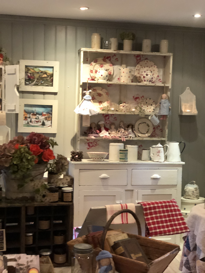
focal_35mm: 57
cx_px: 102
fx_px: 450
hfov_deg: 25.7
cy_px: 136
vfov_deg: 33.8
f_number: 2.8
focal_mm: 6.6
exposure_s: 1/33
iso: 640
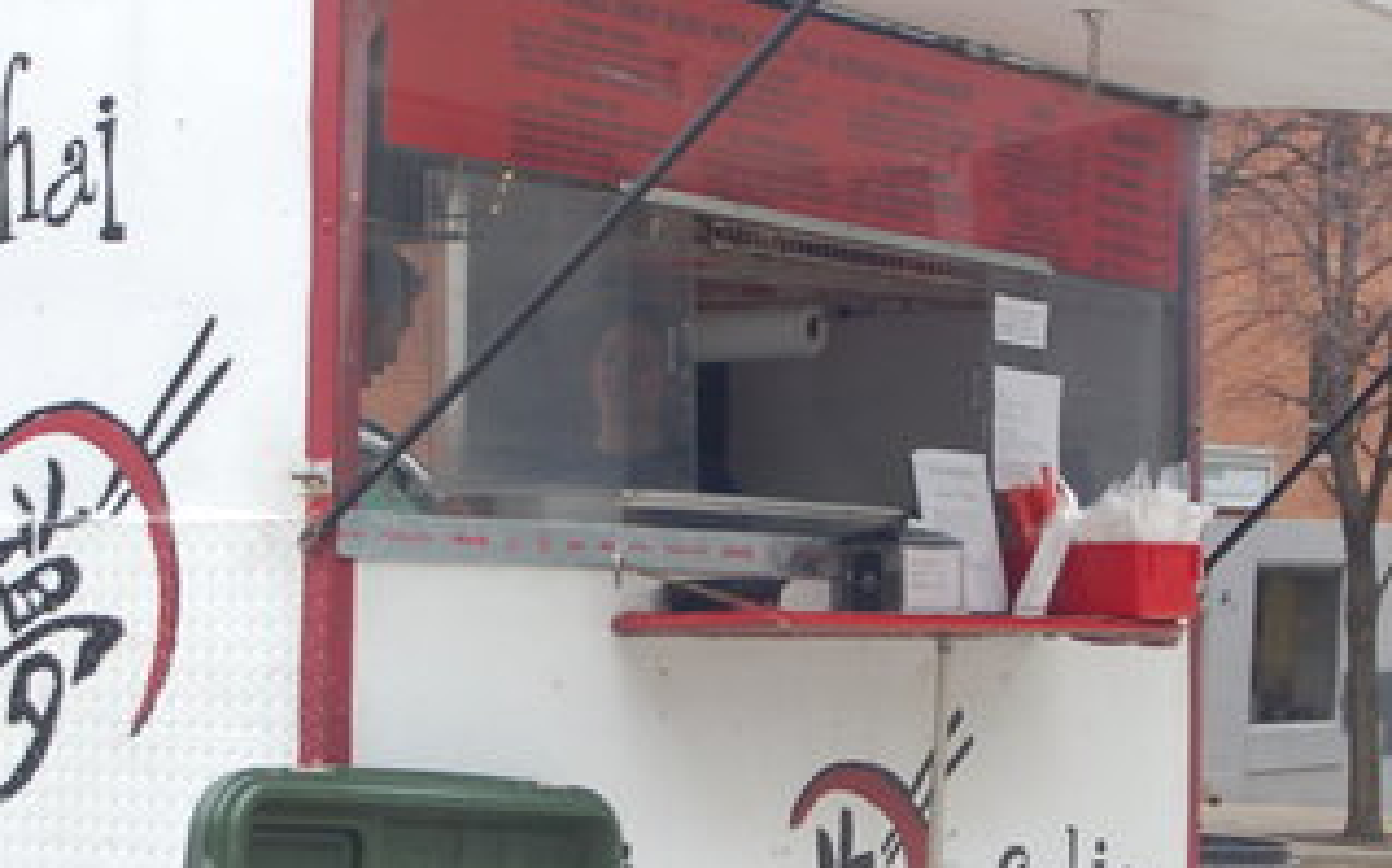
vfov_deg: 14.7
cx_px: 724
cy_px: 532
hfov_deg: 23.3
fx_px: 3373
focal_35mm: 89
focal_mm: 31
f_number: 5.6
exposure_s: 1/125
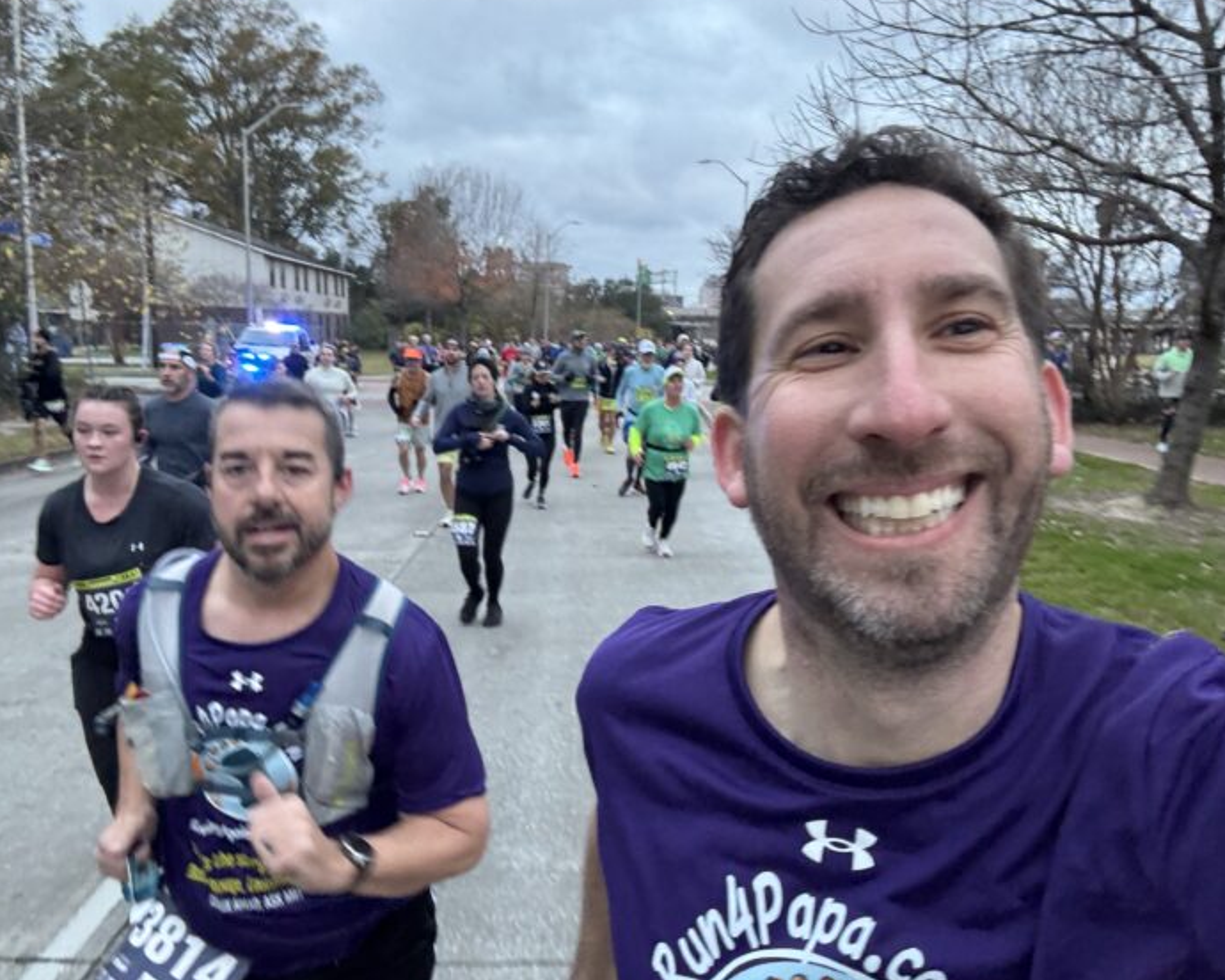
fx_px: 906
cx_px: 550
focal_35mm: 25
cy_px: 485
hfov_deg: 67.9
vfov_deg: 56.8
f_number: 1.9
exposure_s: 1/60
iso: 200
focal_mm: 2.69
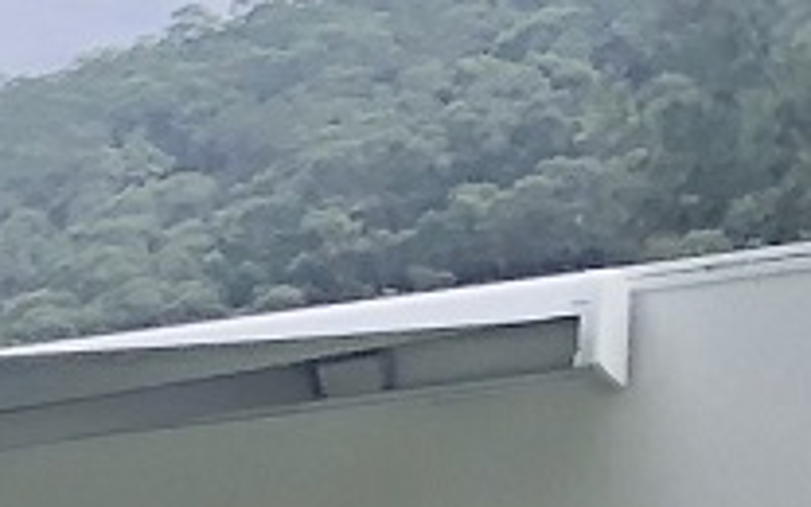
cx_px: -1410
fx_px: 4973
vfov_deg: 5.2
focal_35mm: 225
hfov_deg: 8.2
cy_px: 1927
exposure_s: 1/657
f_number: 1.8
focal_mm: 4
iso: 20
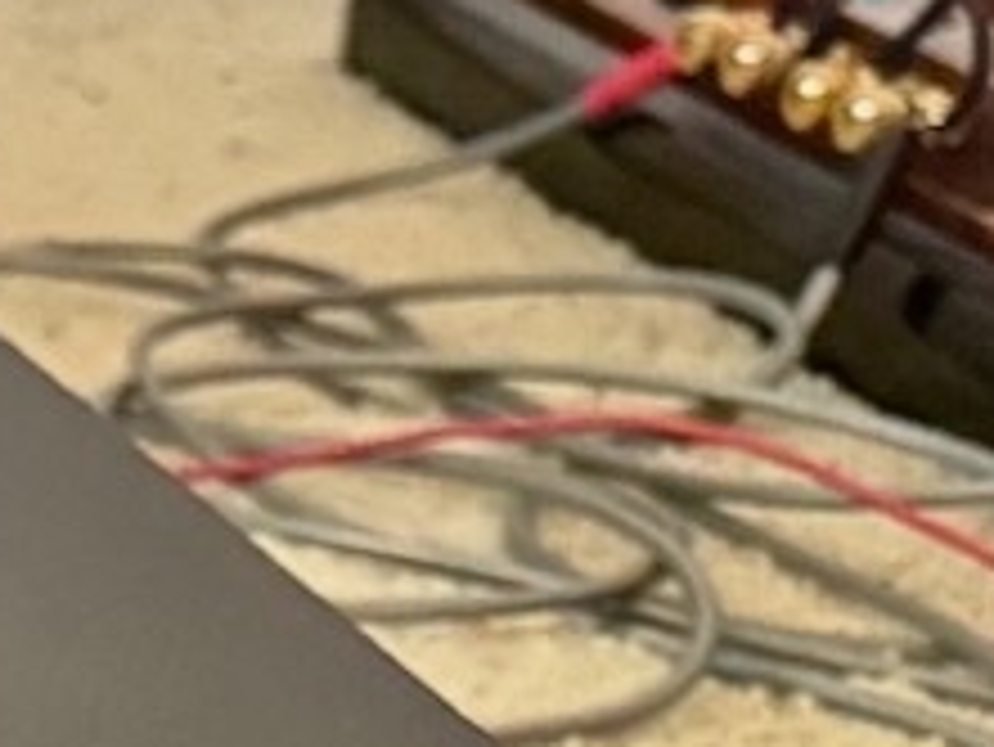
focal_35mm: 139
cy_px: 1210
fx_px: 3994
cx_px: -1646
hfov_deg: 11.1
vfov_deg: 10.2
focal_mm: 6.76
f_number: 1.78
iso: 1600
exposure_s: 1/30
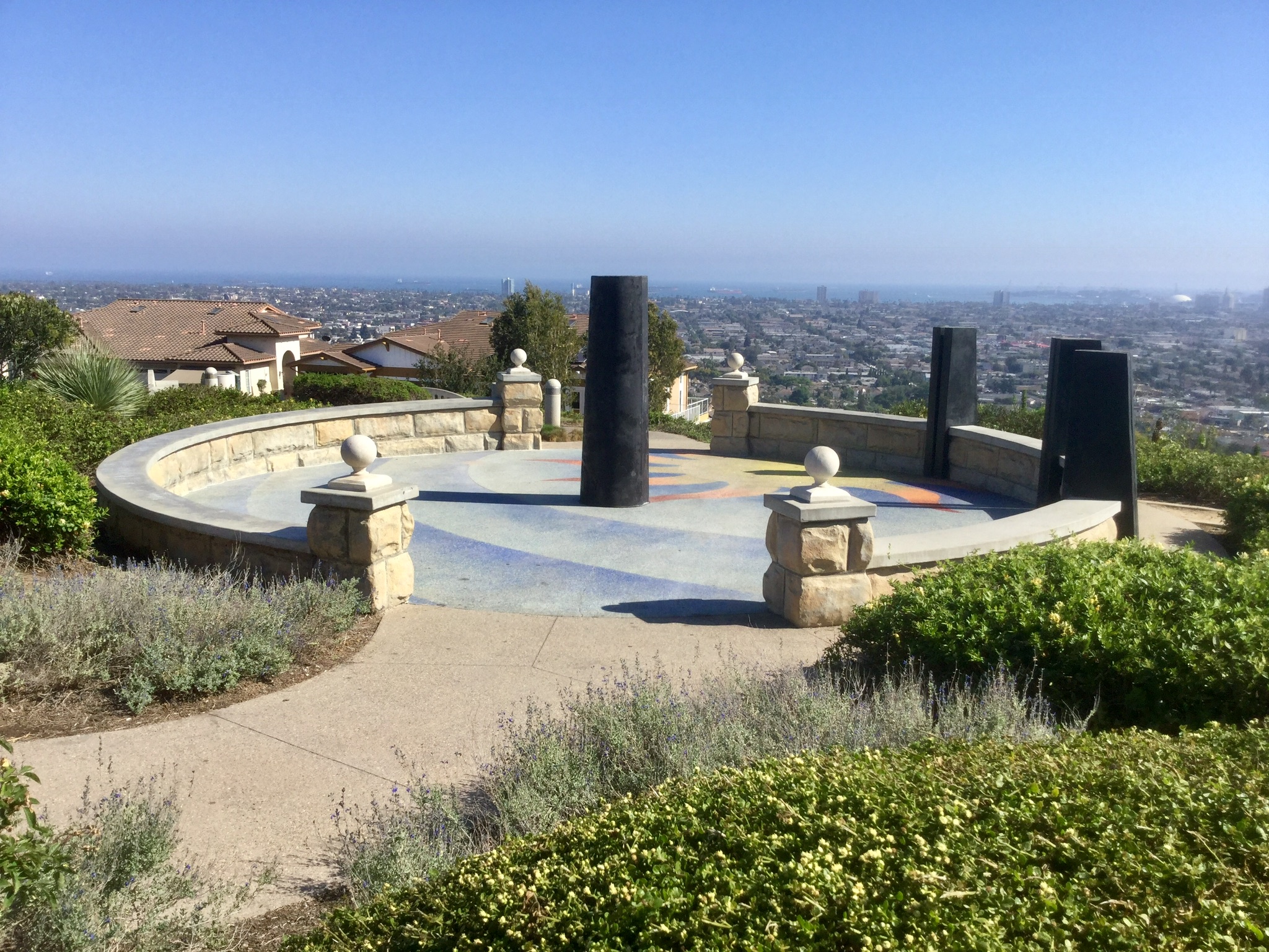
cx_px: 634
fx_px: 1136
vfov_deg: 45.4
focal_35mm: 31
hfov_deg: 58.4
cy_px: 476
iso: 25
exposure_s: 1/1294
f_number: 2.4
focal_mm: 3.3
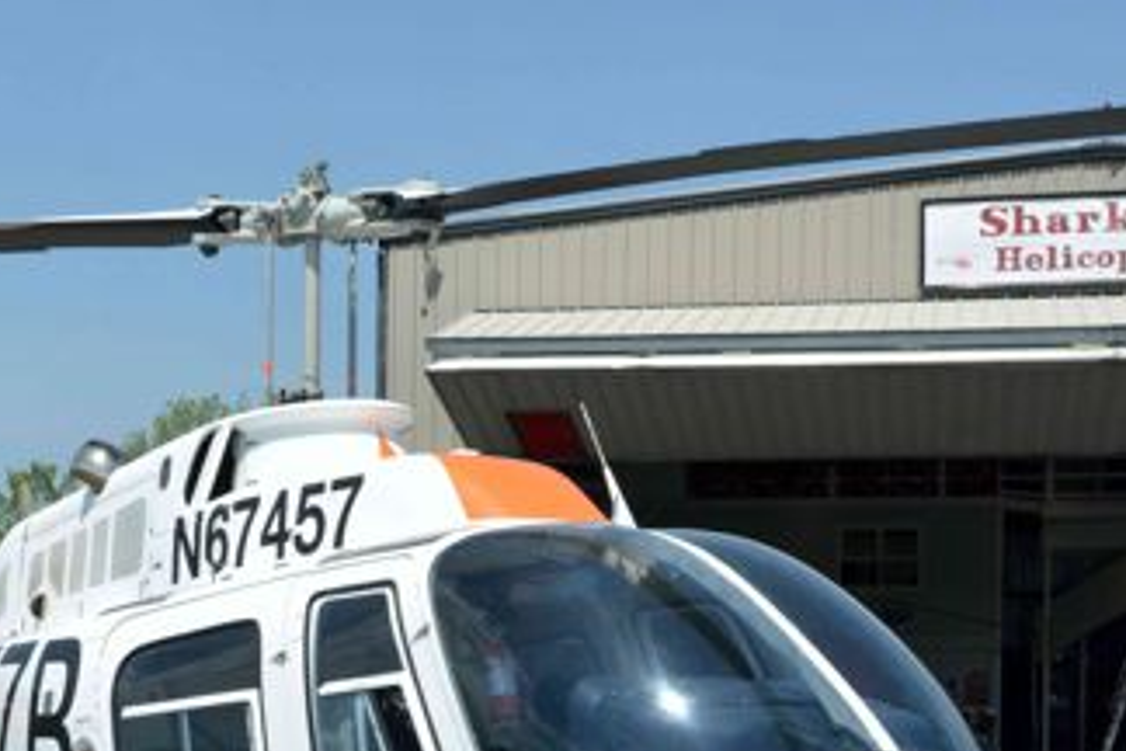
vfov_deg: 16.8
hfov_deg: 25.2
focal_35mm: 80
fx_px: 2502
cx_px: 341
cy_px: 720
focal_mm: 35
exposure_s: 1/1250
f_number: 18
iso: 1600
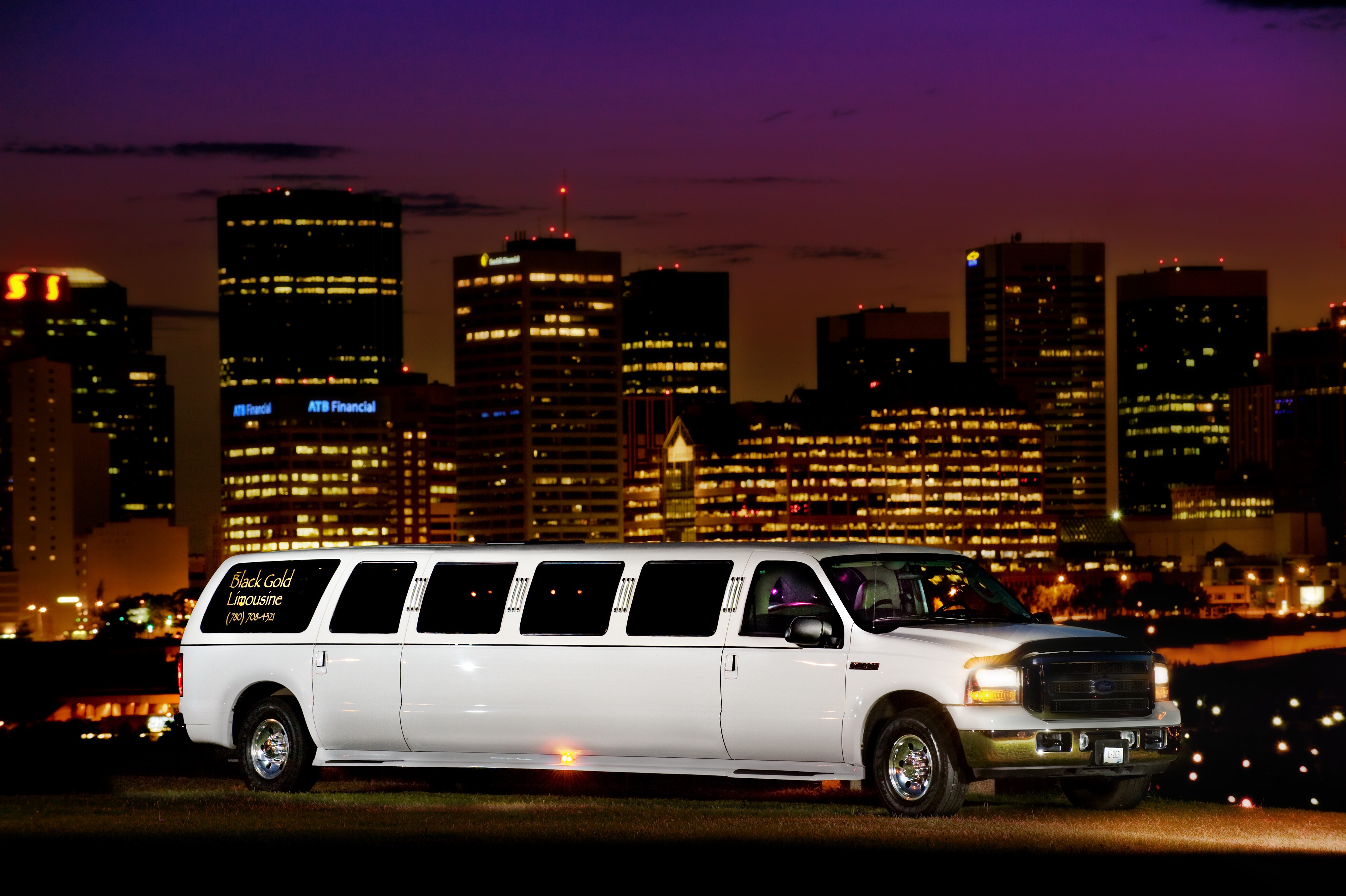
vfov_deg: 7.8
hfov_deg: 11.8
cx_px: 673
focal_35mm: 175
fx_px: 6539
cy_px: 448
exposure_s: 1.3
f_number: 9
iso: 200
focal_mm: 175
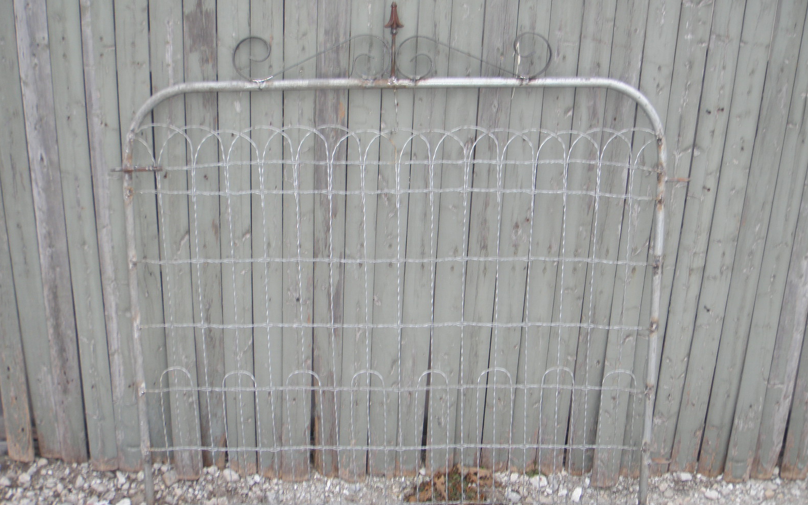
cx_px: 401
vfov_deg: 31.2
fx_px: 903
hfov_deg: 48.2
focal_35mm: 41
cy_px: 275
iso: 50
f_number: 3.5
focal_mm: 6.7
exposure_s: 1/40
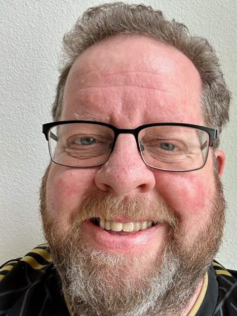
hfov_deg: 46.8
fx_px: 274
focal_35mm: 30
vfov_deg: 60.0
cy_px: 158
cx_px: 118
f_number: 1.9
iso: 80
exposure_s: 1/66
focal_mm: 2.69
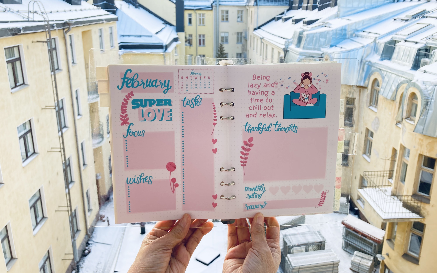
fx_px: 357
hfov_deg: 62.9
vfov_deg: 41.7
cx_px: 221
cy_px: 114
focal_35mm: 30
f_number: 1.8
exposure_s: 1/121
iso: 25
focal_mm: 3.99
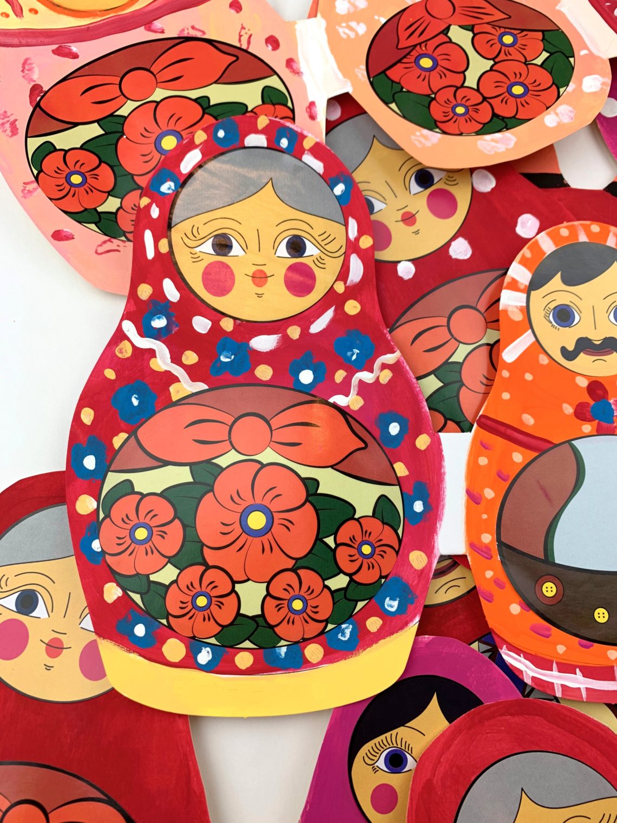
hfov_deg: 53.1
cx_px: 308
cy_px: 412
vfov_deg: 67.3
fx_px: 618
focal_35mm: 26
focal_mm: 4.25
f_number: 1.8
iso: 25
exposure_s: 1/173
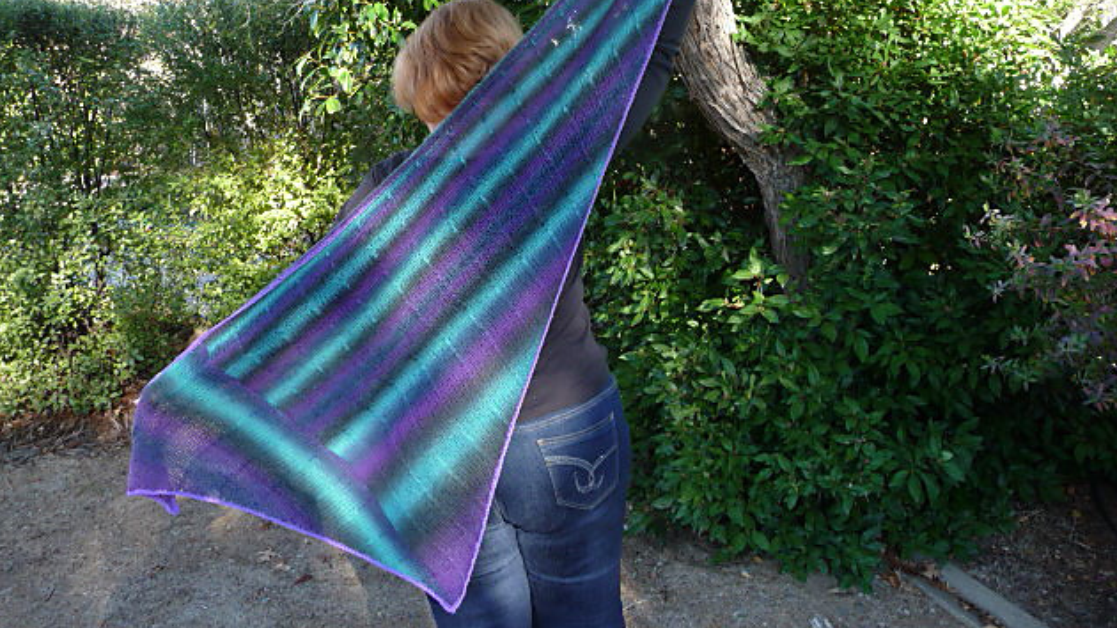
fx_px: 918
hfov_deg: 62.6
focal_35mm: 31
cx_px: 551
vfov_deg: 37.4
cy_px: 218
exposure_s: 1/50
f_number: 3.3
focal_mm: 4.7
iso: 100
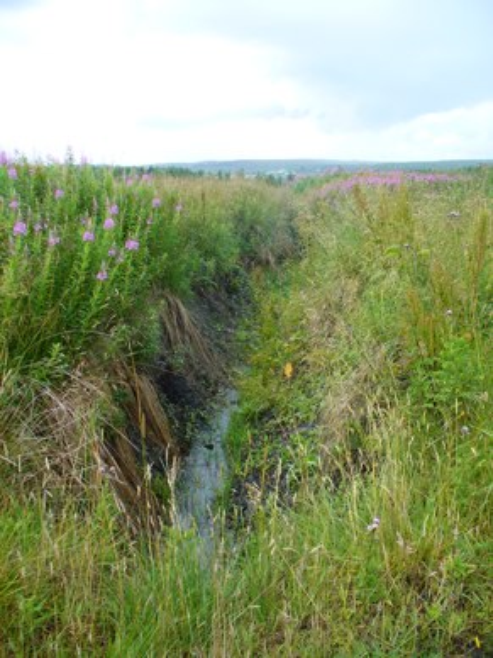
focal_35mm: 37
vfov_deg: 50.1
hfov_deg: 38.7
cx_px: 246
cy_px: 329
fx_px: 703
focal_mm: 6.1
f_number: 2.8
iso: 80
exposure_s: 1/250
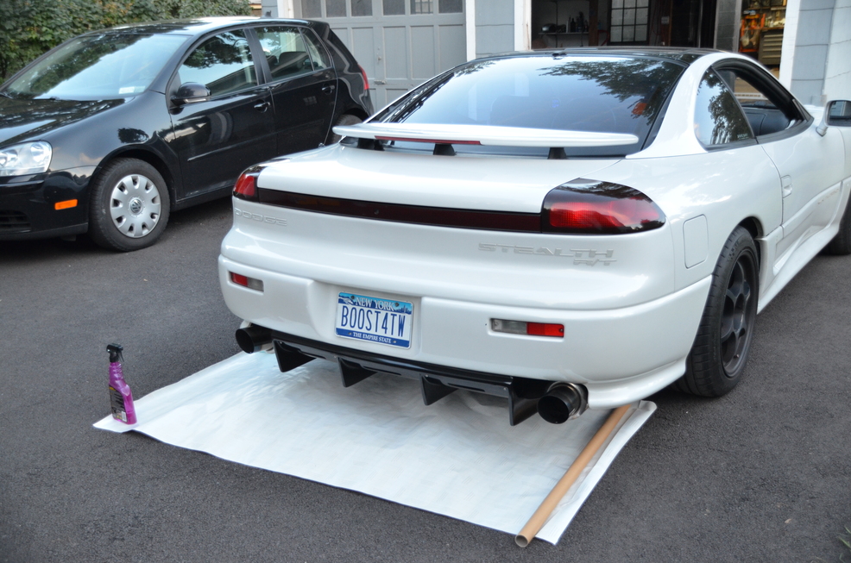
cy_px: 282
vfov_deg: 34.1
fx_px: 920
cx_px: 426
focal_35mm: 39
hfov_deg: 49.6
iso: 1000
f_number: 3.8
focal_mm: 26
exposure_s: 1/60
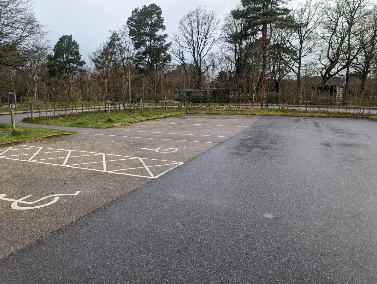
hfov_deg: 71.5
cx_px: 188
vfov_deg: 56.9
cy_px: 142
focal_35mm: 24
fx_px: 262
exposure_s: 1/213
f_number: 1.85
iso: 40
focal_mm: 6.81
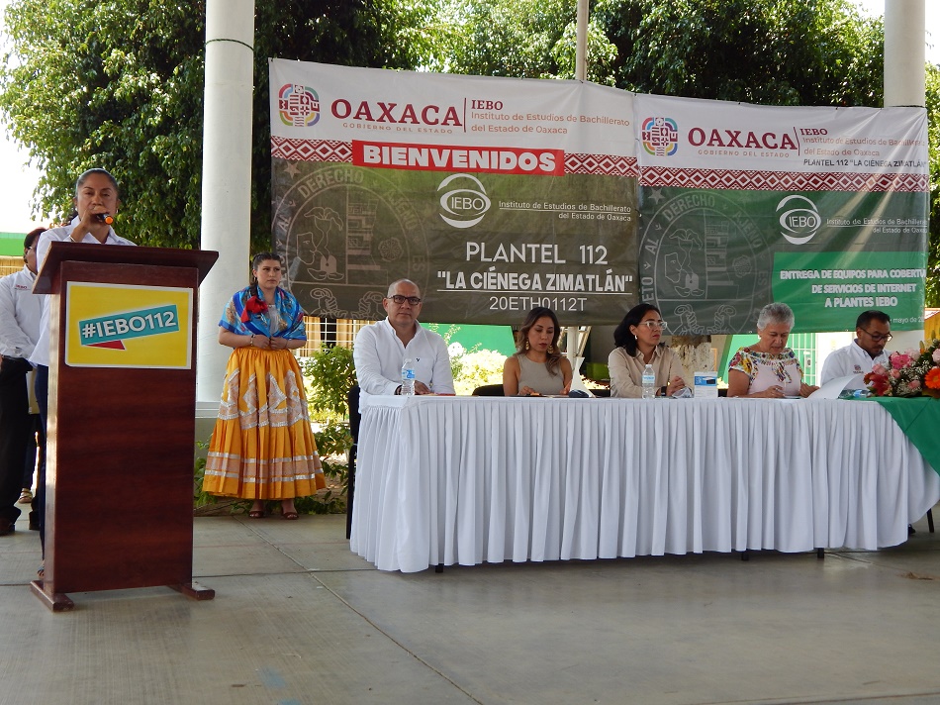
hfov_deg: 43.9
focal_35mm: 43
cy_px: 352
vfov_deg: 33.6
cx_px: 470
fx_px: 1167
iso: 125
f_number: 3.6
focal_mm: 7.7
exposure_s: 1/200
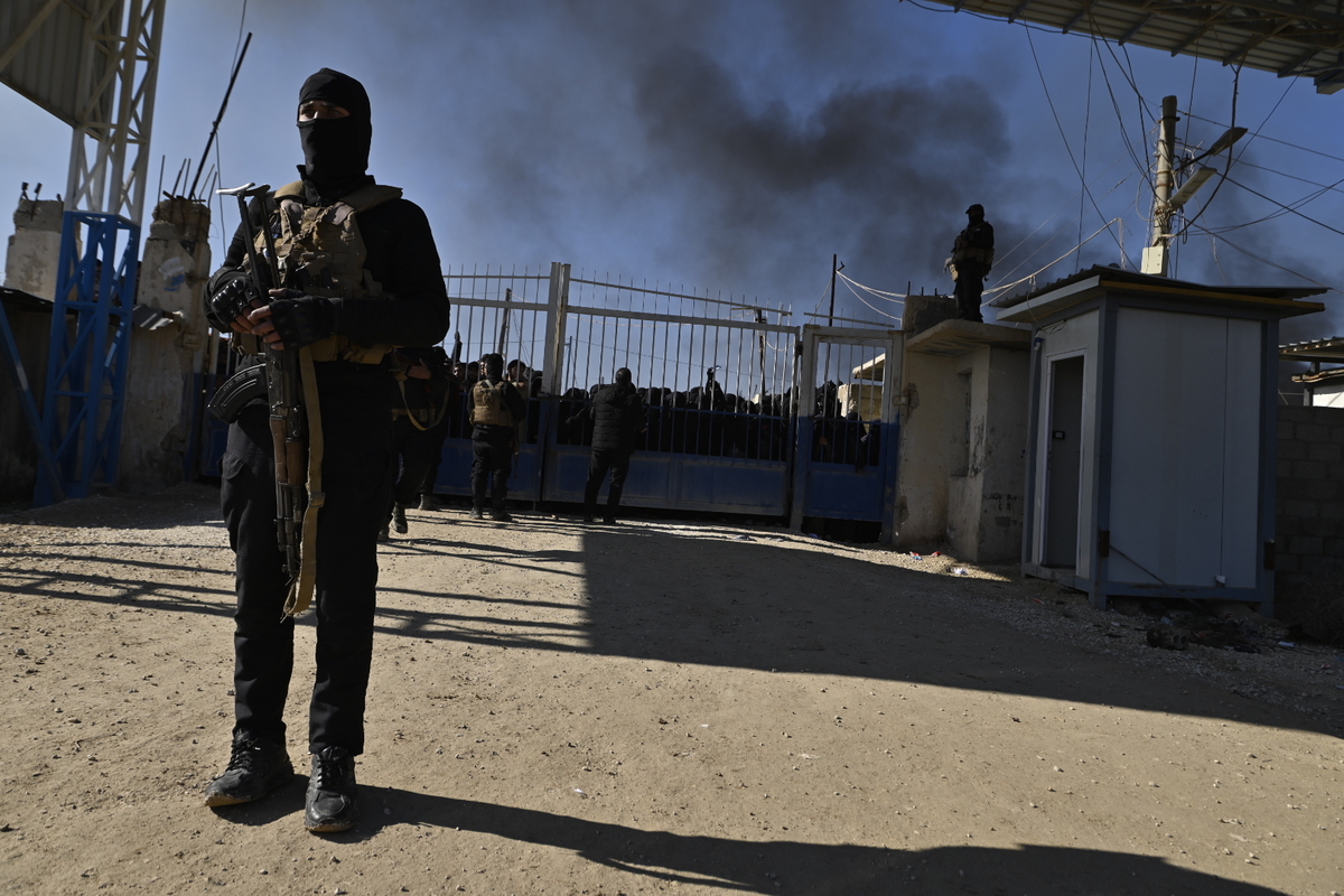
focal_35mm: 24
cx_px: 672
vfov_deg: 53.1
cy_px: 448
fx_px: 896
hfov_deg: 73.7
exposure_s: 1/400
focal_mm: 24
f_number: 5.6
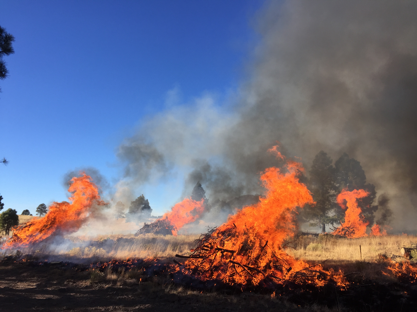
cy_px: 156
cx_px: 208
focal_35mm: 29
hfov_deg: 61.7
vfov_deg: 48.2
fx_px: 349
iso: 32
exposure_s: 1/1236
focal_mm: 4.15
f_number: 2.2
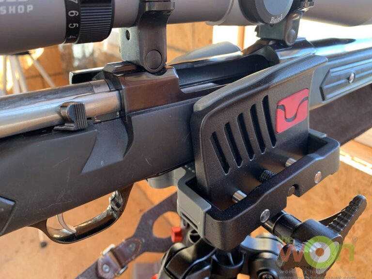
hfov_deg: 67.3
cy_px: 140
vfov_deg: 53.1
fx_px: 279
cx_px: 186
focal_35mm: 26
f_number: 1.8
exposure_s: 1/102
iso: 100
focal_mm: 4.25
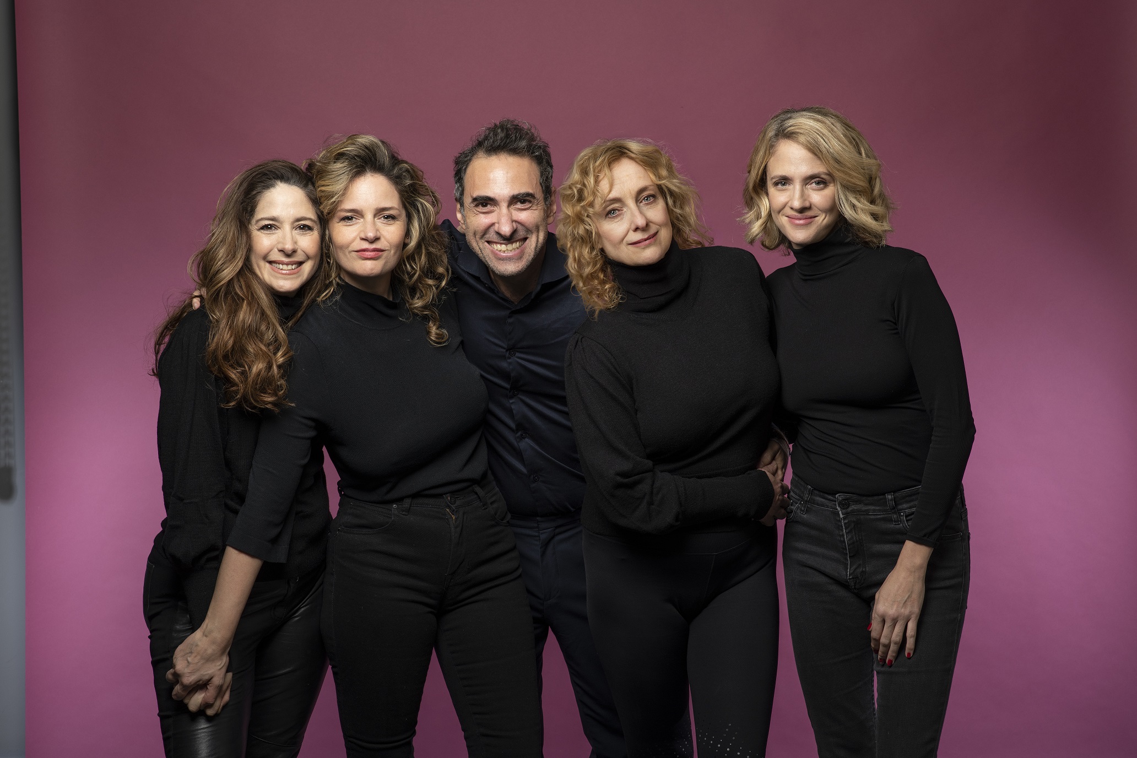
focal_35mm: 85
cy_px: 379
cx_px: 568
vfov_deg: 16.1
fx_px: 2684
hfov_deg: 23.9
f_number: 9
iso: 160
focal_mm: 85
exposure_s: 1/200
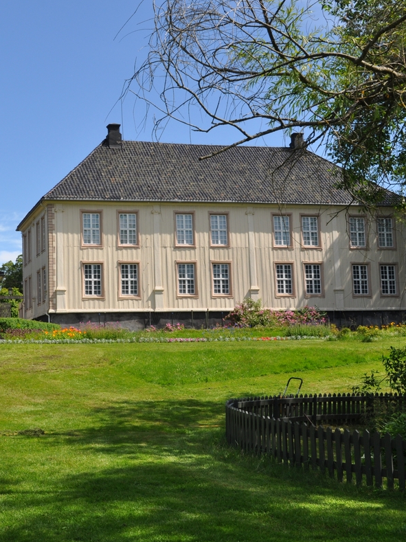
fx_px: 892
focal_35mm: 57
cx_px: 87
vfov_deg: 33.8
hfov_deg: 25.2
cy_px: 273
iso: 200
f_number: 13
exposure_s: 1/160
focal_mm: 26
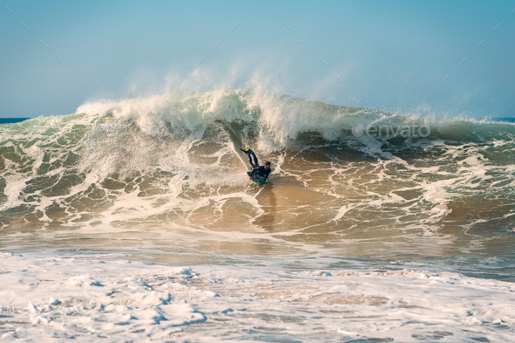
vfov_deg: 6.9
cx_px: 258
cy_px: 172
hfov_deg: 10.3
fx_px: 2860
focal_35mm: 200
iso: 100
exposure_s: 1/800
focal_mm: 200
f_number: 6.3
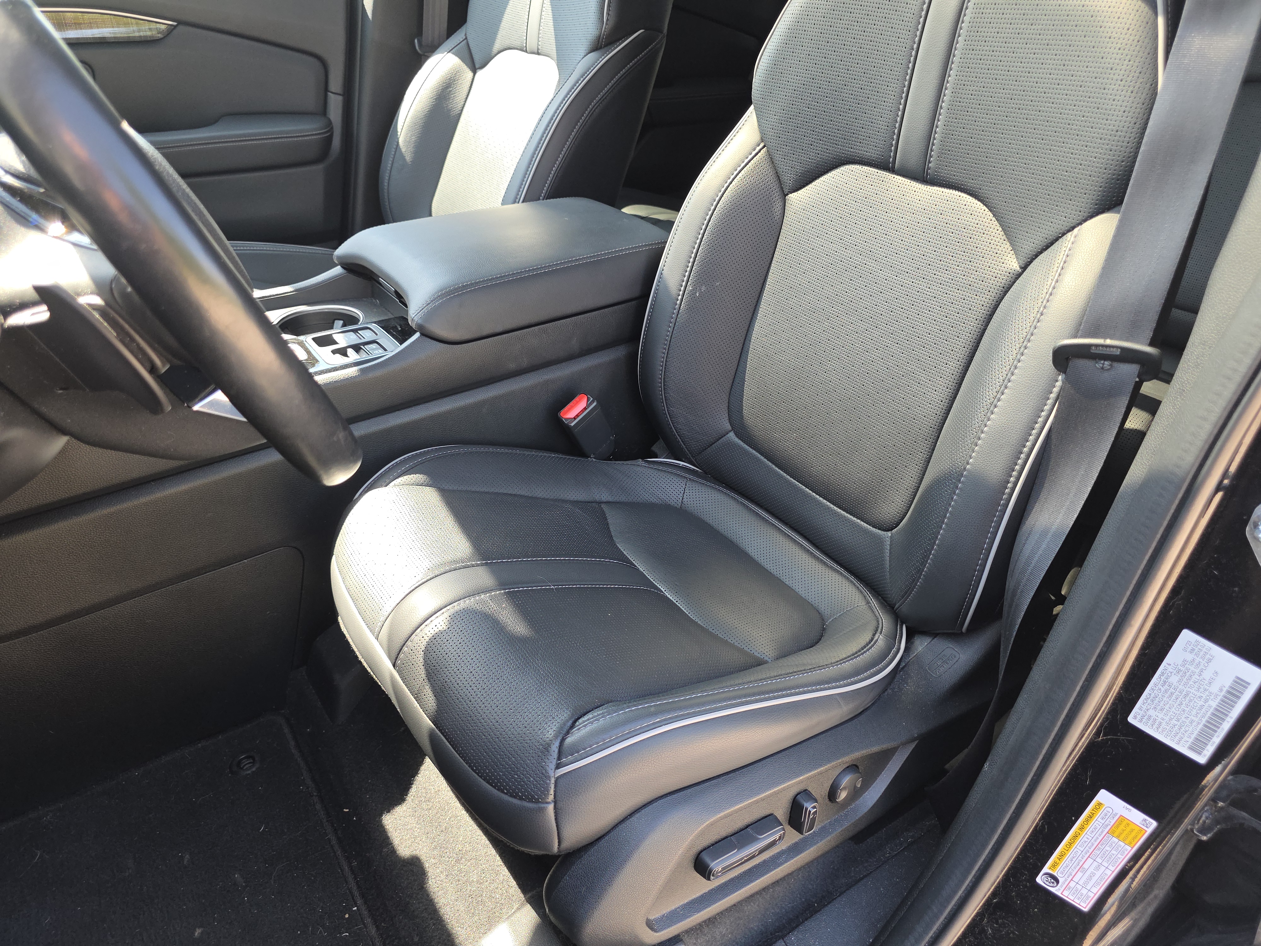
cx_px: 630
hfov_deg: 73.9
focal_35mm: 23
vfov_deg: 58.9
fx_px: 838
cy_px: 473
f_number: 1.7
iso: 80
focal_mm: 6.3
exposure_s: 1/180
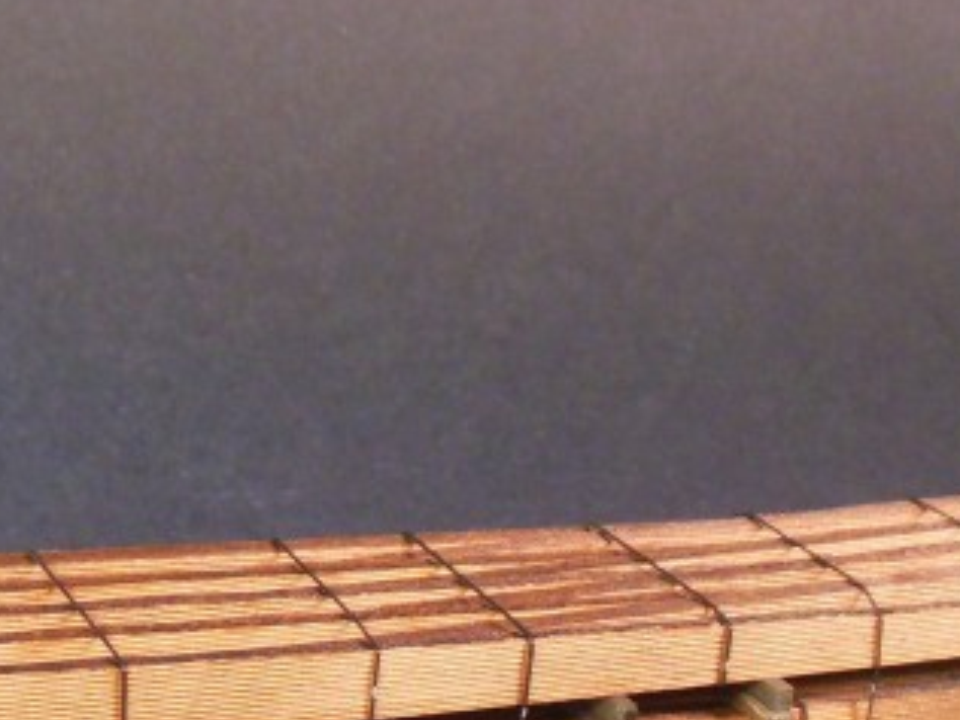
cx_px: 273
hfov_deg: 23.9
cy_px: 796
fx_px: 2246
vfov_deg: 17.6
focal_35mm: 81
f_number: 3.2
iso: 400
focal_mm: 4.5
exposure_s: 1/40
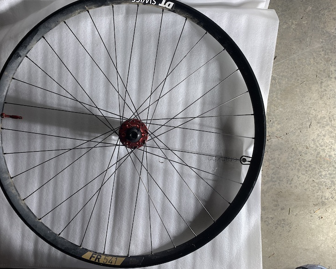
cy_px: 130
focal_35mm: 28
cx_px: 158
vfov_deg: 51.5
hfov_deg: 62.2
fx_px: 278
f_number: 1.8
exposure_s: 1/120
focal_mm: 4.25
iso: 50
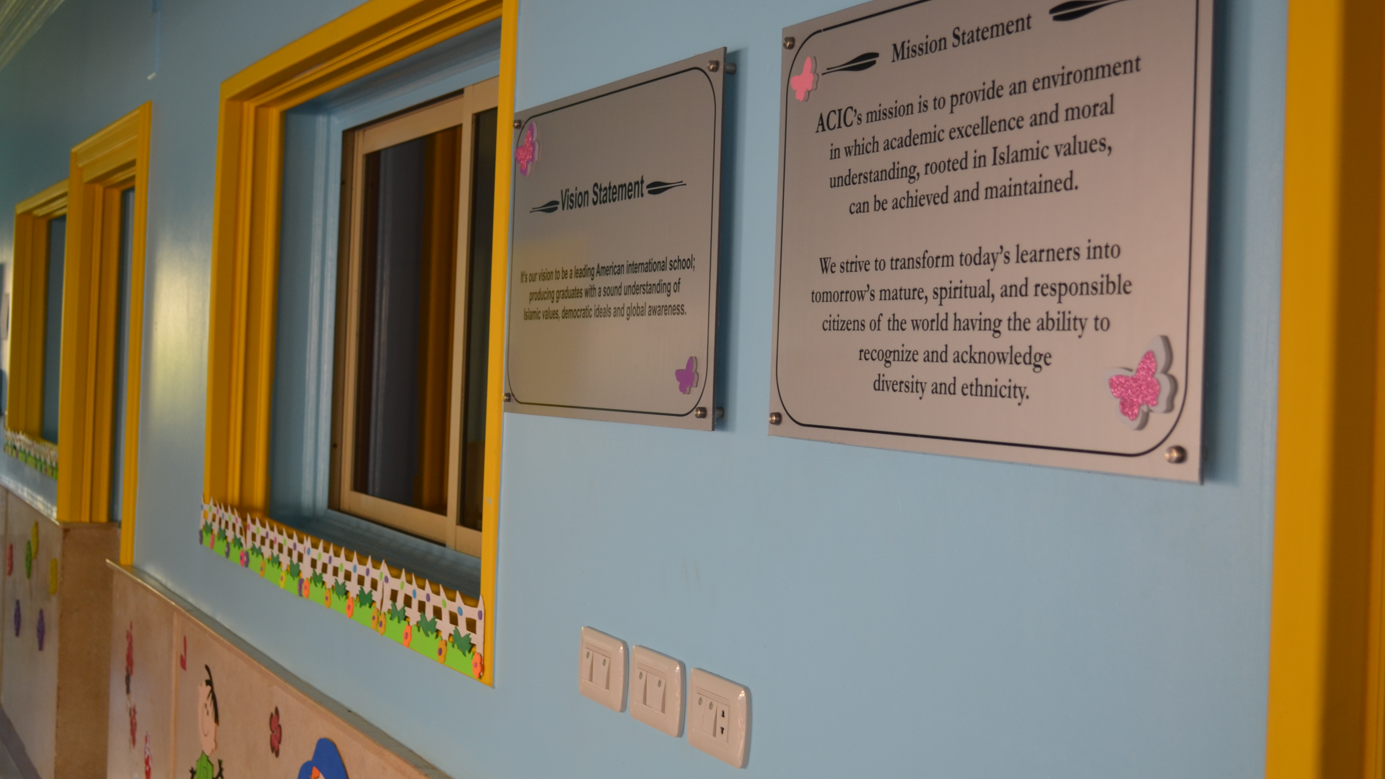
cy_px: 331
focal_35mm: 48
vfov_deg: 24.9
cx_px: 698
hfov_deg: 42.9
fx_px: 1763
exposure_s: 1/80
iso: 400
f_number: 4.5
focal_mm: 30
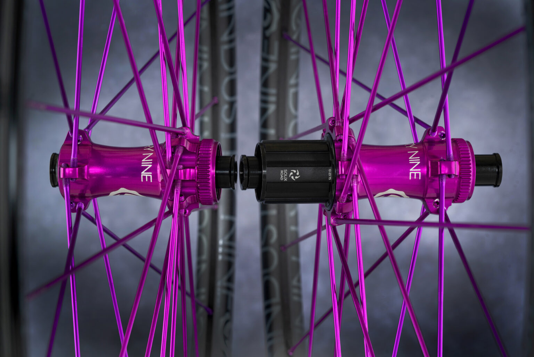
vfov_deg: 15.2
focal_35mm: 90
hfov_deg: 22.6
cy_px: 178
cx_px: 267
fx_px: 1335
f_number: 11
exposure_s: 1/125
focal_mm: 90
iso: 100
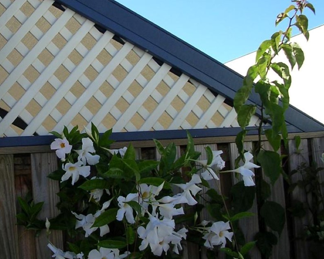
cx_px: 53
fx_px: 614
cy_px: 98
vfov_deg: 23.8
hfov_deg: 28.8
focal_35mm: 64
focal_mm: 5.8
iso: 100
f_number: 2.8
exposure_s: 1/543
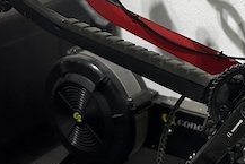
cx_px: 367
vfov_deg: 14.2
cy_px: -59
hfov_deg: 19.3
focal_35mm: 92
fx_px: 627
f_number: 1.78
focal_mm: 6.86
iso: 250
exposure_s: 1/60
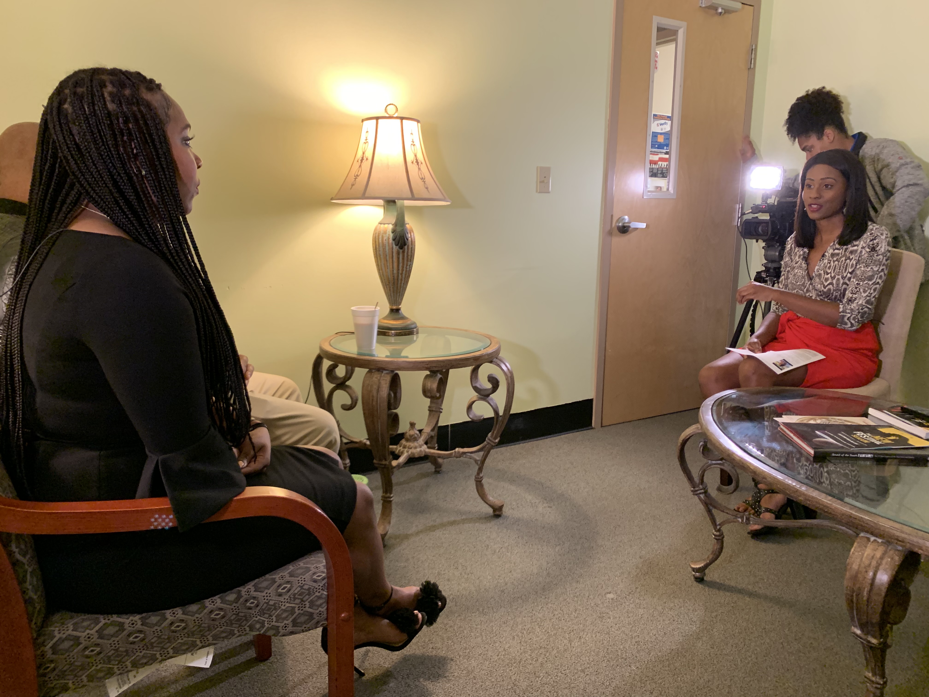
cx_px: 464
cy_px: 348
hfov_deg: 67.3
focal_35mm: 26
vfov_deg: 53.1
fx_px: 698
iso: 250
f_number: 1.8
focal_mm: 4.25
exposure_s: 1/60
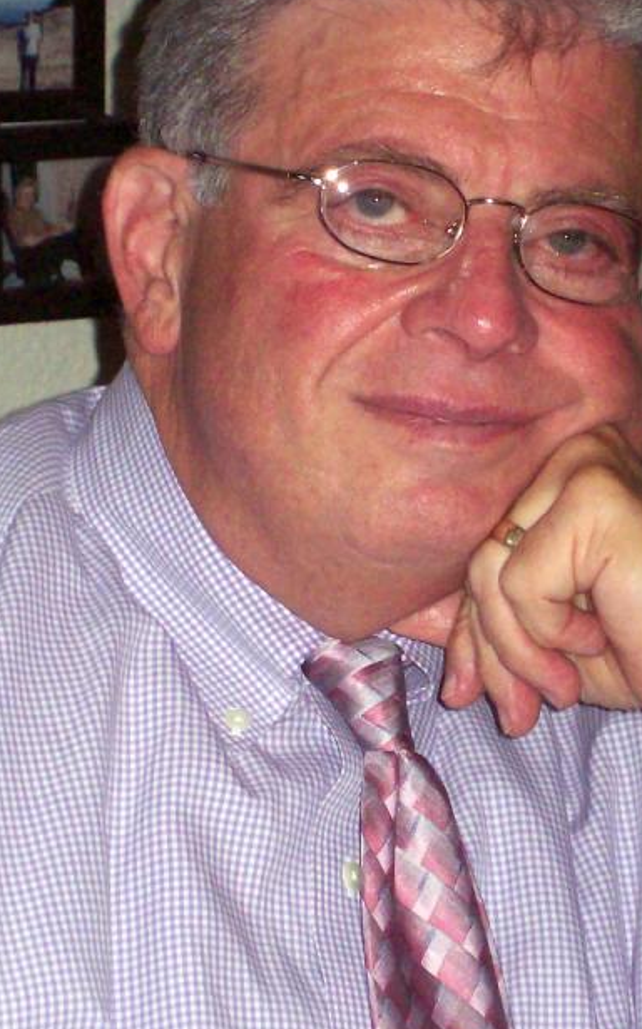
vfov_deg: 12.6
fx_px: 4650
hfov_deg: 7.9
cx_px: 418
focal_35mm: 166
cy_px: 514
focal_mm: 15.7
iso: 400
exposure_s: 1/221
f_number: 4.5
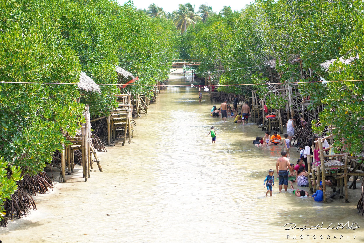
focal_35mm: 75
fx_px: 758
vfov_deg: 18.2
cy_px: 122
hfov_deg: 27.0
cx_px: 182
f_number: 1.8
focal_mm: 50
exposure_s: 1/1600
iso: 100
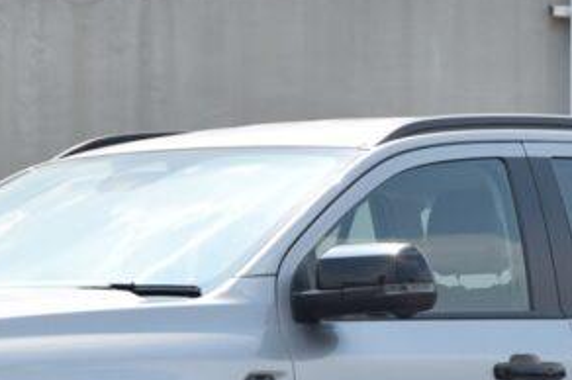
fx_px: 7409
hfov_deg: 4.4
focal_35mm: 467
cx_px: 272
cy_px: 513
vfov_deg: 2.9
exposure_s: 1/1250
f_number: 5.6
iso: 400
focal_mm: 85
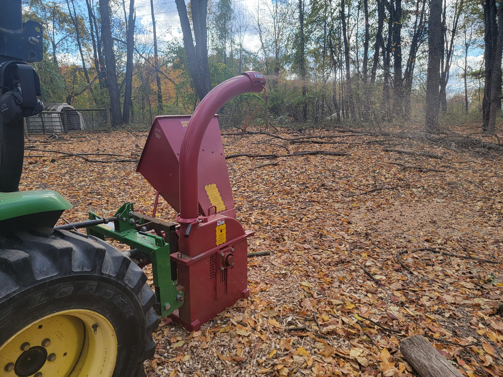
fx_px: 349
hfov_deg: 71.6
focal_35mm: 24
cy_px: 188
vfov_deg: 56.8
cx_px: 252
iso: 16
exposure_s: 1/170
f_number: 1.8
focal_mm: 6.7
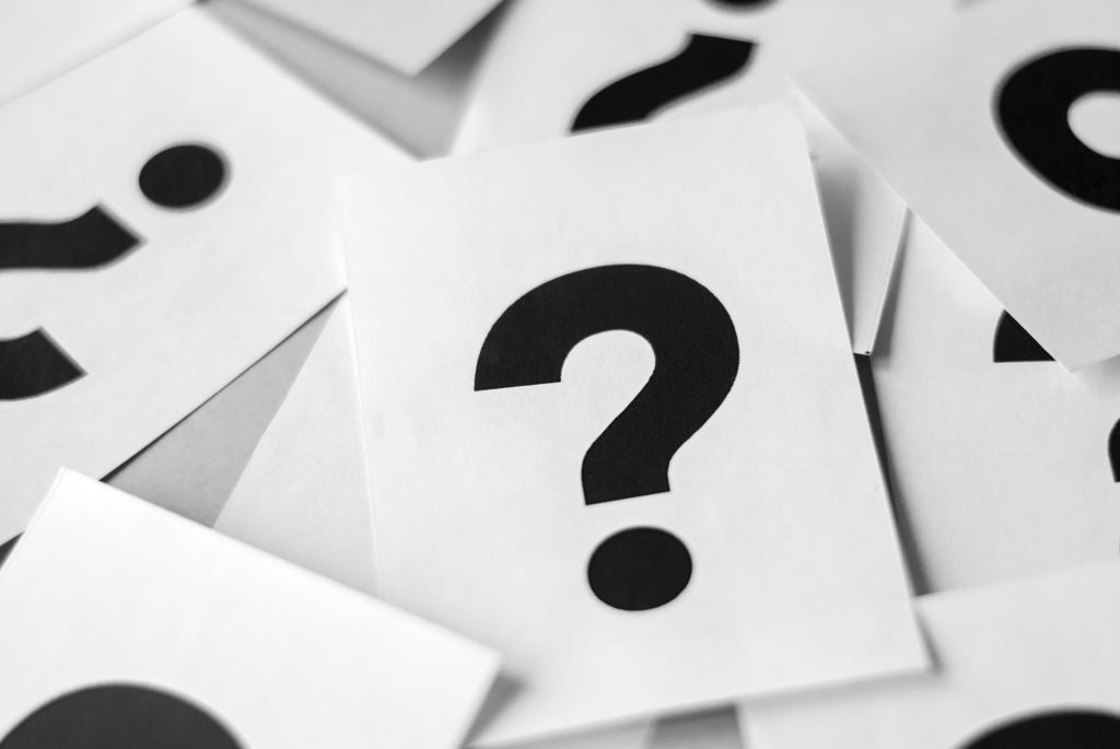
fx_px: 2336
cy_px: 374
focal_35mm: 75
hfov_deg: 27.0
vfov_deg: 18.2
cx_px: 560
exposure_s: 1/80
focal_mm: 50
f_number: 1.8
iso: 100
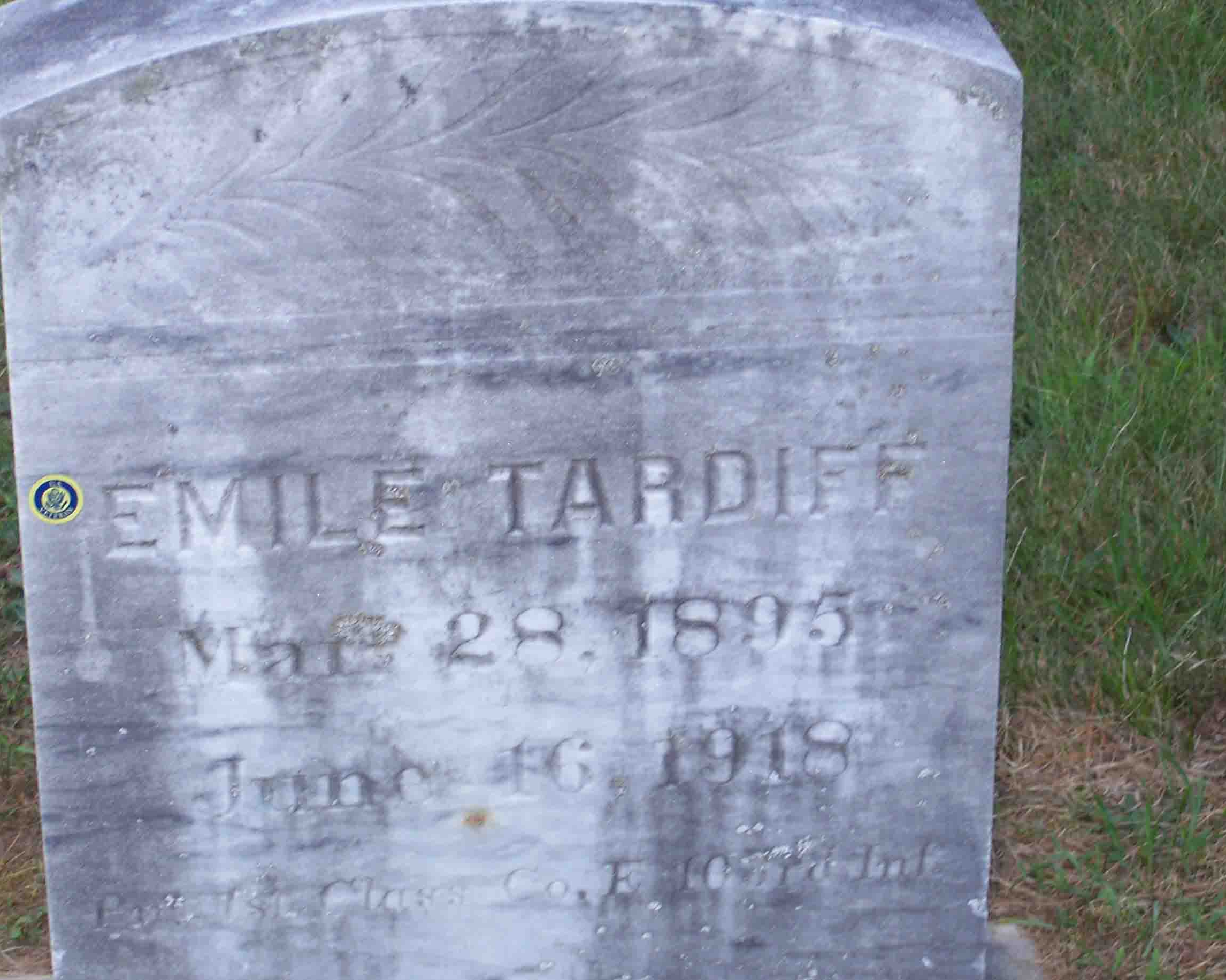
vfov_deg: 12.5
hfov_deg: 15.6
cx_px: 615
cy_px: 624
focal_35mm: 123
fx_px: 4462
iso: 80
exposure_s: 1/80
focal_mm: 15.6
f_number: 3.2
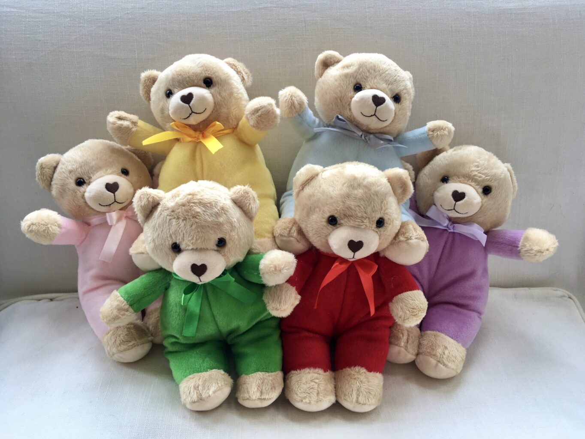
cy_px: 220
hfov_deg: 61.7
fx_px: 490
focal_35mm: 29
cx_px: 292
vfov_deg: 48.2
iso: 32
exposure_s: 1/100
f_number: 2.2
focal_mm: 4.15
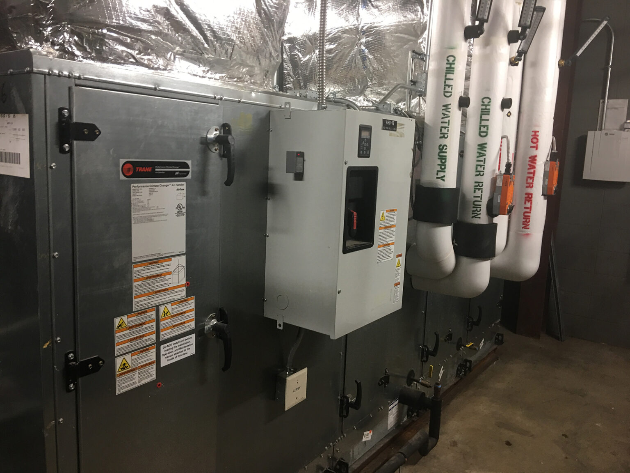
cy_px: 236
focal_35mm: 29
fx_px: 528
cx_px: 315
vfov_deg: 48.2
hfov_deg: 61.7
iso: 32
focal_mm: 4.15
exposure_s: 1/15
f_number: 2.2
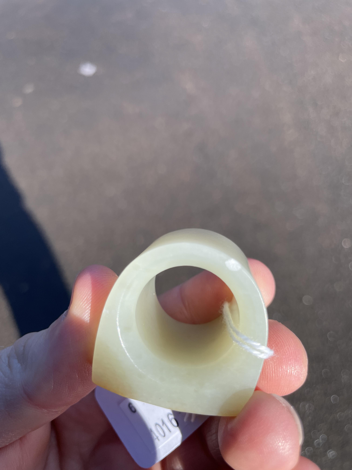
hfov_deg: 53.1
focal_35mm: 26
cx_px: 176
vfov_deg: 67.3
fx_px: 353
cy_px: 235
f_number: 1.6
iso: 32
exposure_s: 1/2564
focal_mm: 4.2
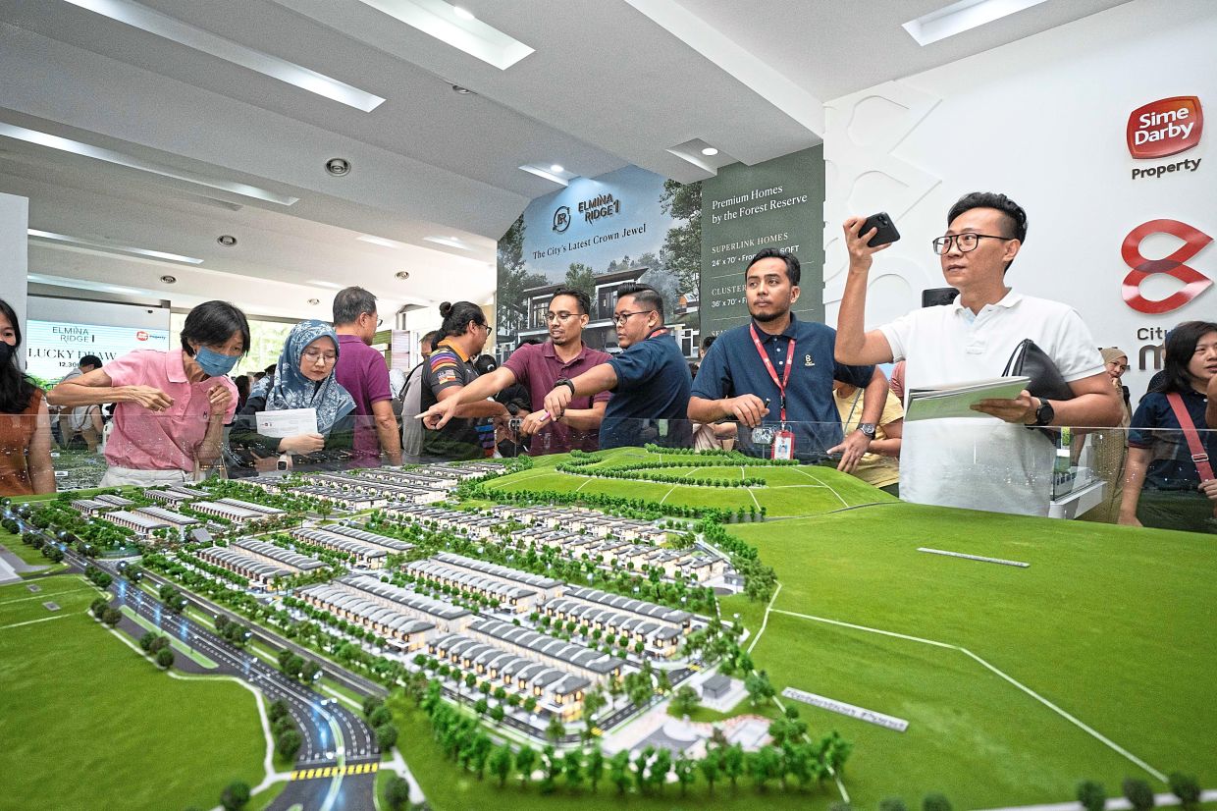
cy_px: 406
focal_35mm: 18
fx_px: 608
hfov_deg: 90.0
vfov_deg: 67.4
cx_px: 608
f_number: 2.8
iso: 1600
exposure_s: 1/640
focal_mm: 12
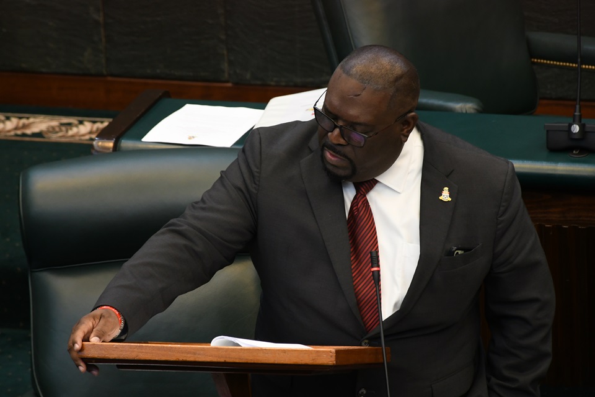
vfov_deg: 4.9
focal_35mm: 280
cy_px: 198
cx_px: 298
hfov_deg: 7.4
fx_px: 4627
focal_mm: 140
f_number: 5.6
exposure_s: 1/20
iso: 1250
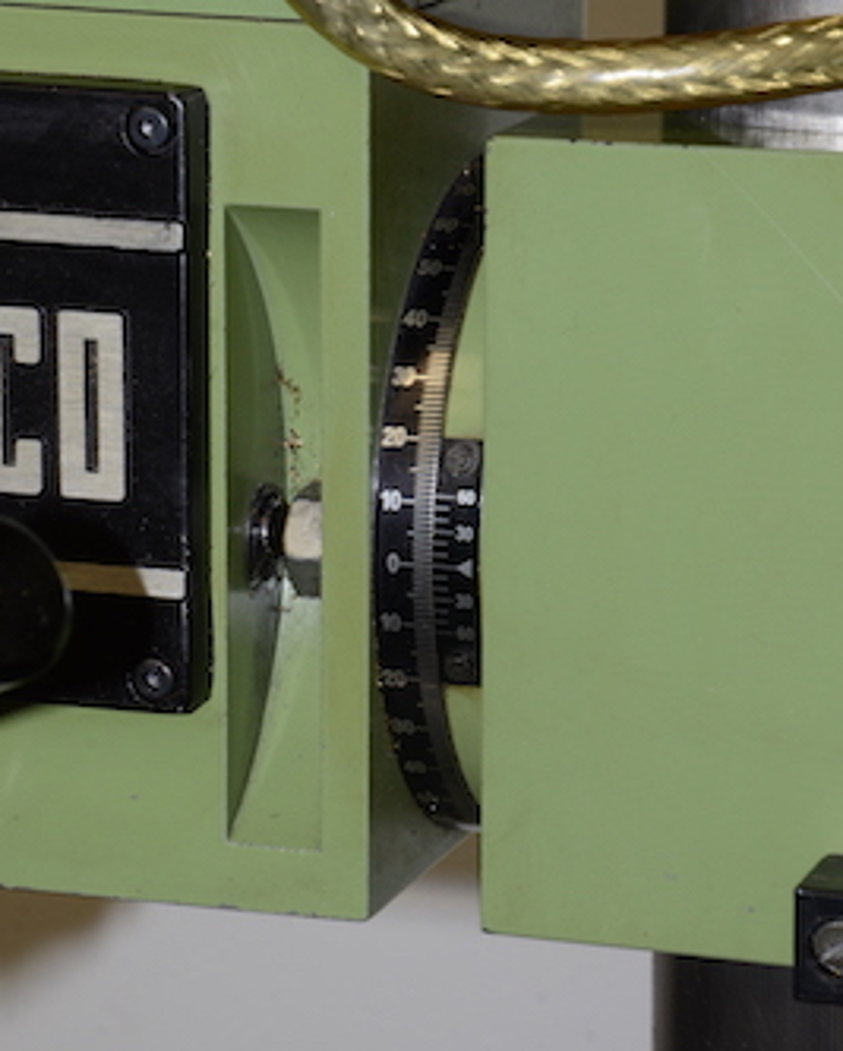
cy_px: 461
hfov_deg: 8.6
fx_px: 5624
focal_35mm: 181
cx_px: 420
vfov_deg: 10.7
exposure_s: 1/60
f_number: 13
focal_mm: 105
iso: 800
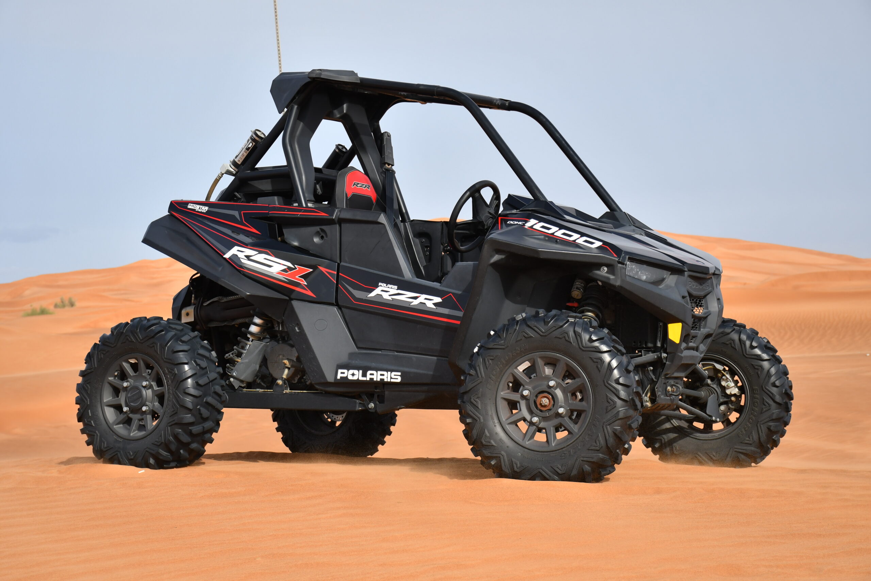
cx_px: 436
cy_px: 290
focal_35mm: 75
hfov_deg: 27.0
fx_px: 1815
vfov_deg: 18.2
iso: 400
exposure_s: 1/2000
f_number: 7.1
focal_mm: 50
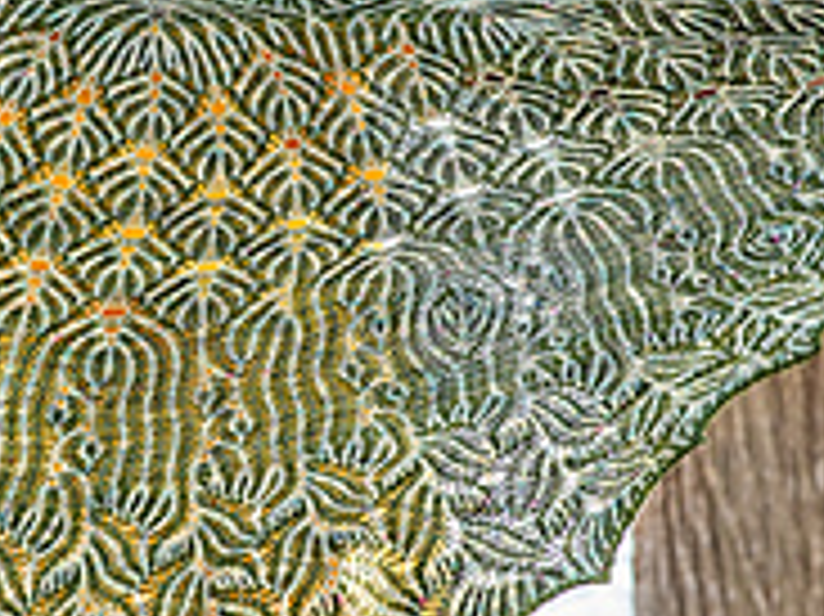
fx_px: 5329
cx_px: 117
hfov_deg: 8.8
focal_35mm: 224
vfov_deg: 6.6
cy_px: 292
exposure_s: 1/320
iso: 320
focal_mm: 85
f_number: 7.1
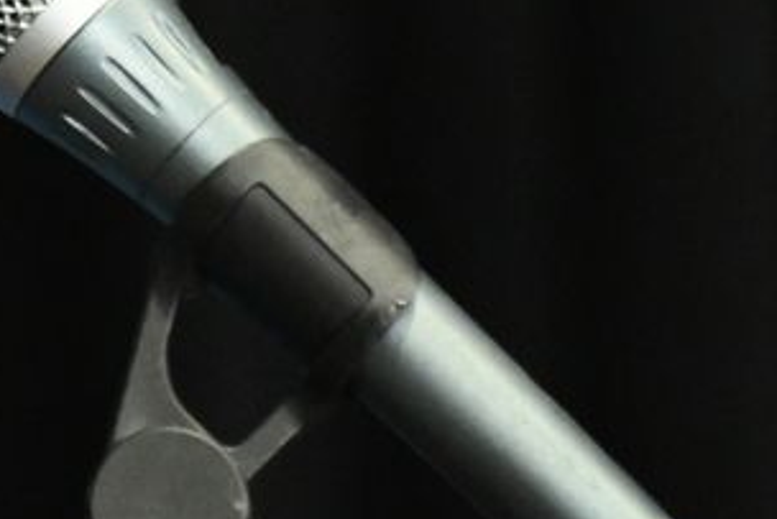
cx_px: -999
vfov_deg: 1.0
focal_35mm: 1346
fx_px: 29064
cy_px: -817
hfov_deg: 1.5
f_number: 4
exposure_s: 1/400
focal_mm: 200
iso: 3200
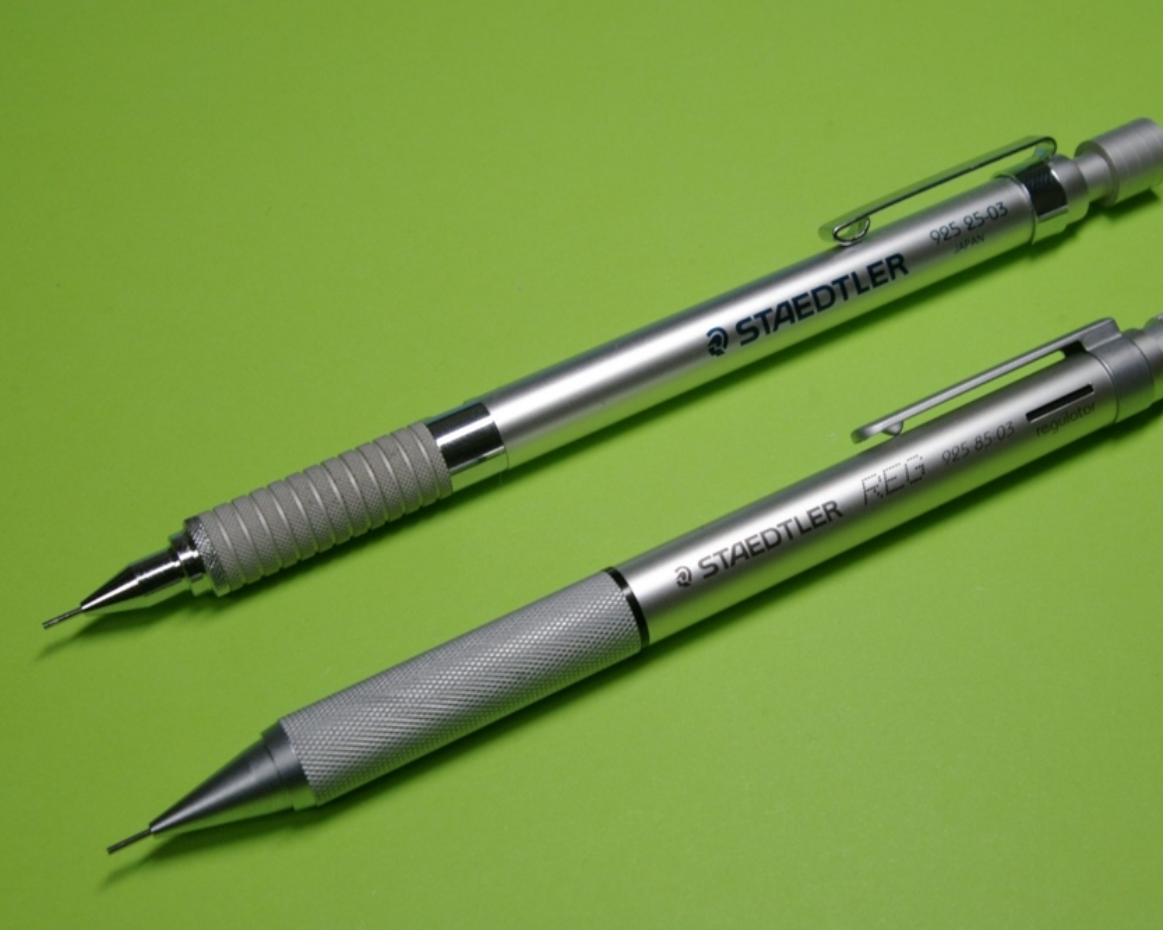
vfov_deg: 28.3
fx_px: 1844
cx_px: 681
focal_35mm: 54
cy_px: 458
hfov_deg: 34.9
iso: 400
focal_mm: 31
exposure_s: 1/20
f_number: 16
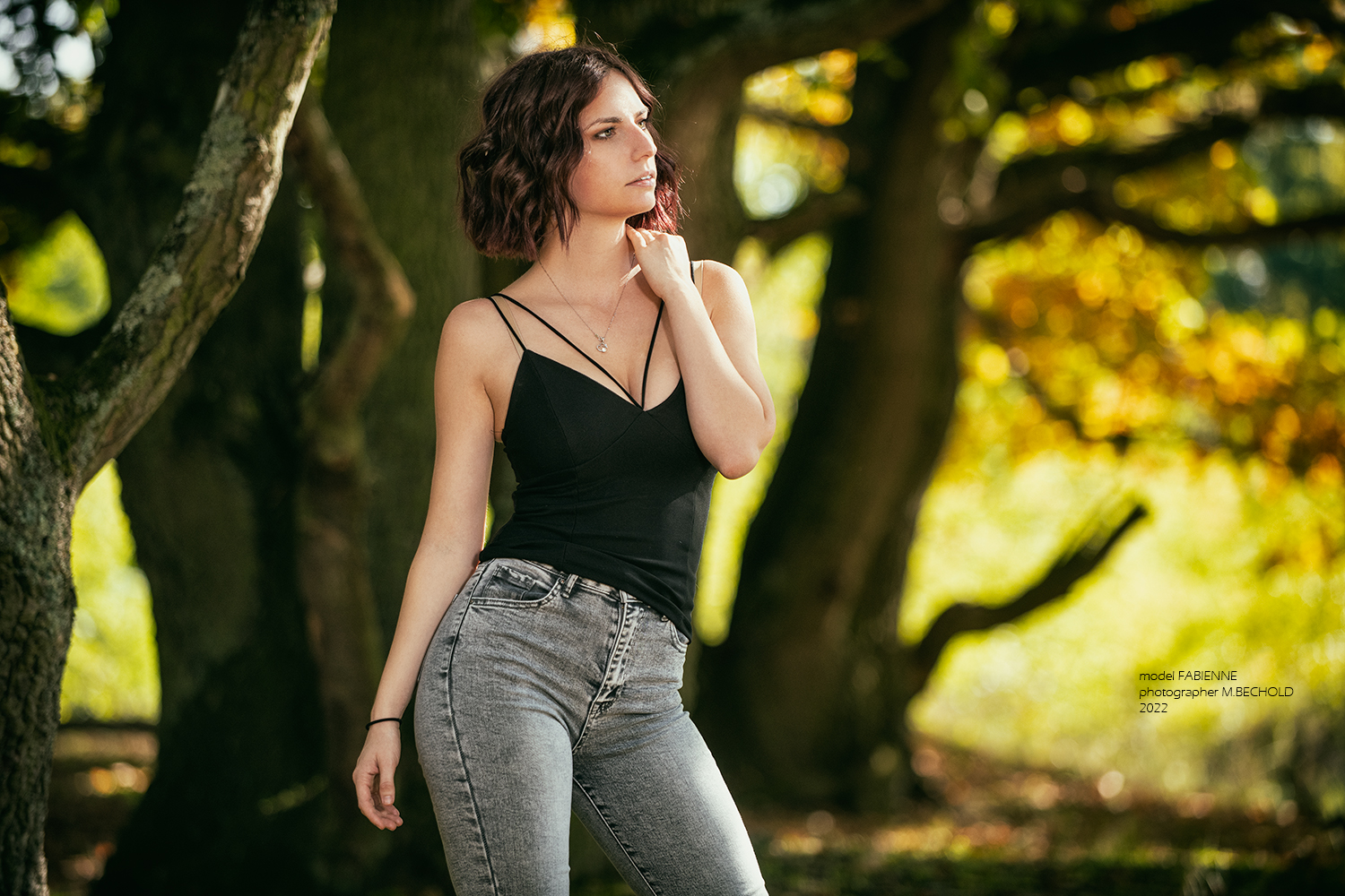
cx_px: 672
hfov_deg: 13.7
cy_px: 448
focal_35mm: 150
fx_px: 5604
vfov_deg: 9.1
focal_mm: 150
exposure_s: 1/800
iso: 400
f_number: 3.2
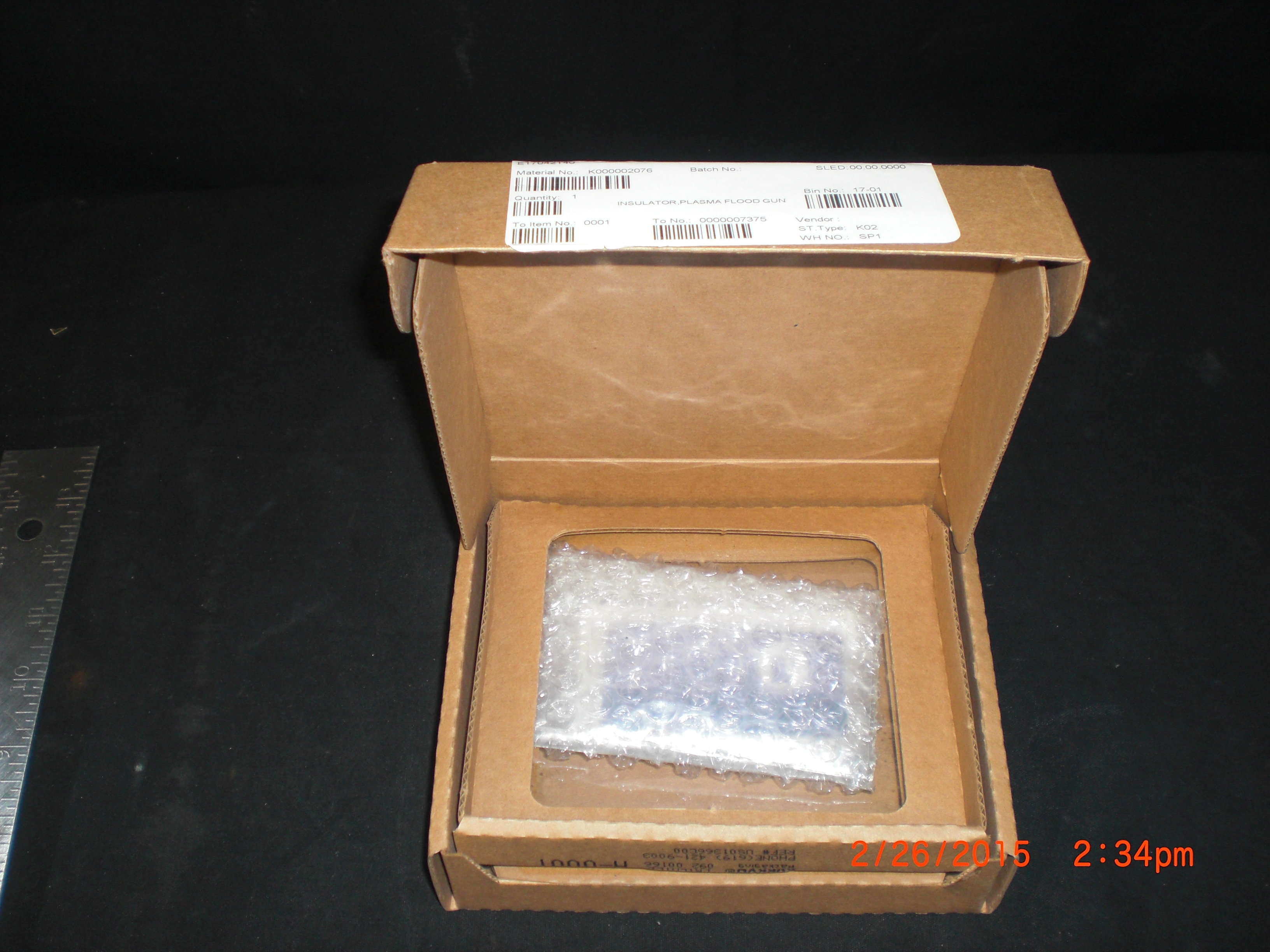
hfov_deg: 49.0
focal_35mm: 38
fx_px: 1394
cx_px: 635
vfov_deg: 37.7
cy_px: 476
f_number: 3.1
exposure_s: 1/60
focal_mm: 6.3
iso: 100
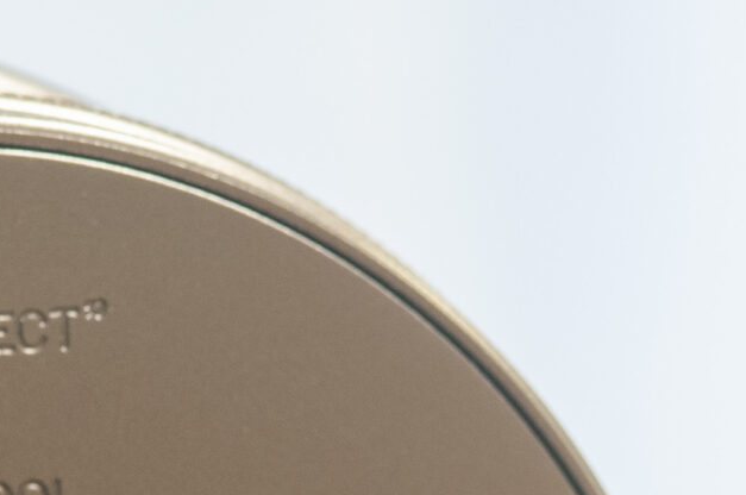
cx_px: -46
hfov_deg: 3.2
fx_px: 13305
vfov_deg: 2.1
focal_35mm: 643
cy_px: 888
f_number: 9
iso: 200
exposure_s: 1.3
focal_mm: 105
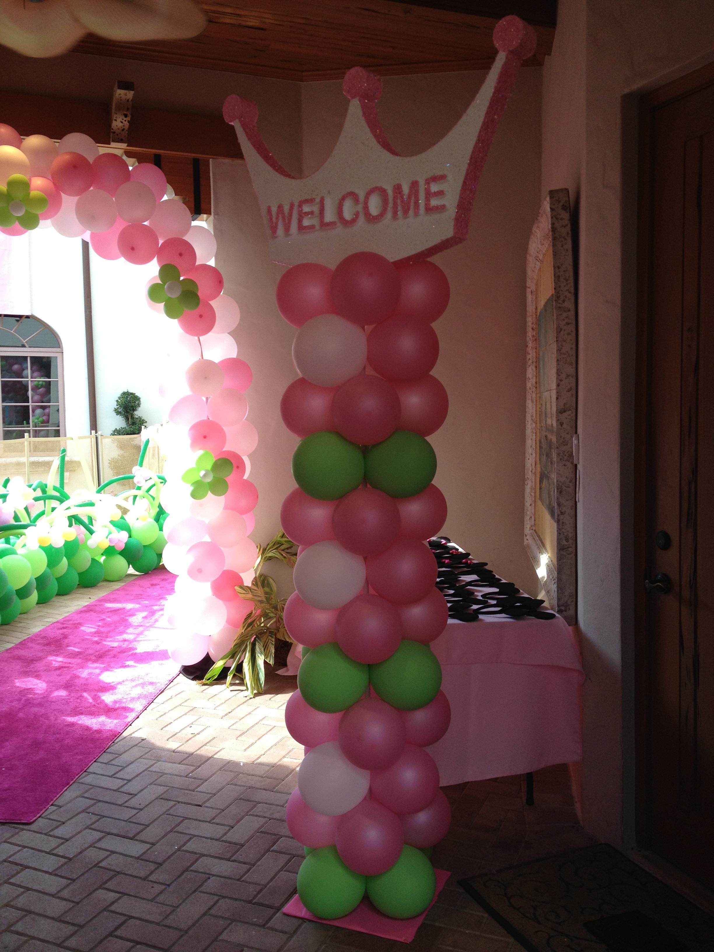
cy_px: 476
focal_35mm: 35
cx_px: 357
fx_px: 963
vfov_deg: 52.6
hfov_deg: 40.7
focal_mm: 4.28
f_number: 2.4
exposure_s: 1/120
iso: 50
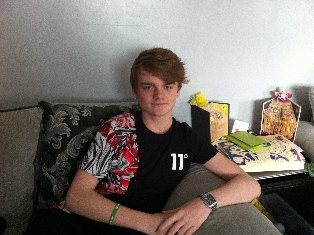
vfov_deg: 40.6
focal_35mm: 35
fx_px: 317
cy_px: 118
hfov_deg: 52.7
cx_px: 157
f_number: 2.8
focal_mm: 3.85
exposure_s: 1/15
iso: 500
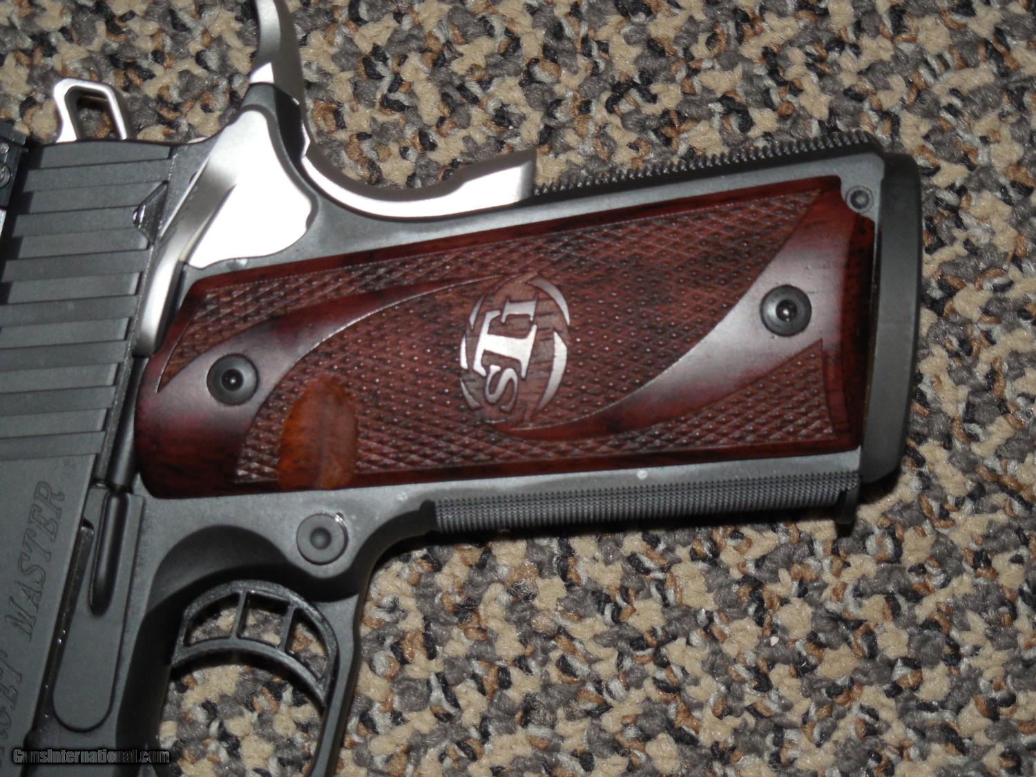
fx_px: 2065
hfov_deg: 28.2
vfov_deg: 21.3
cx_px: 518
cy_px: 388
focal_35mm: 69
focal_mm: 12.5
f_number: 8.8
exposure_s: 1/60
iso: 200
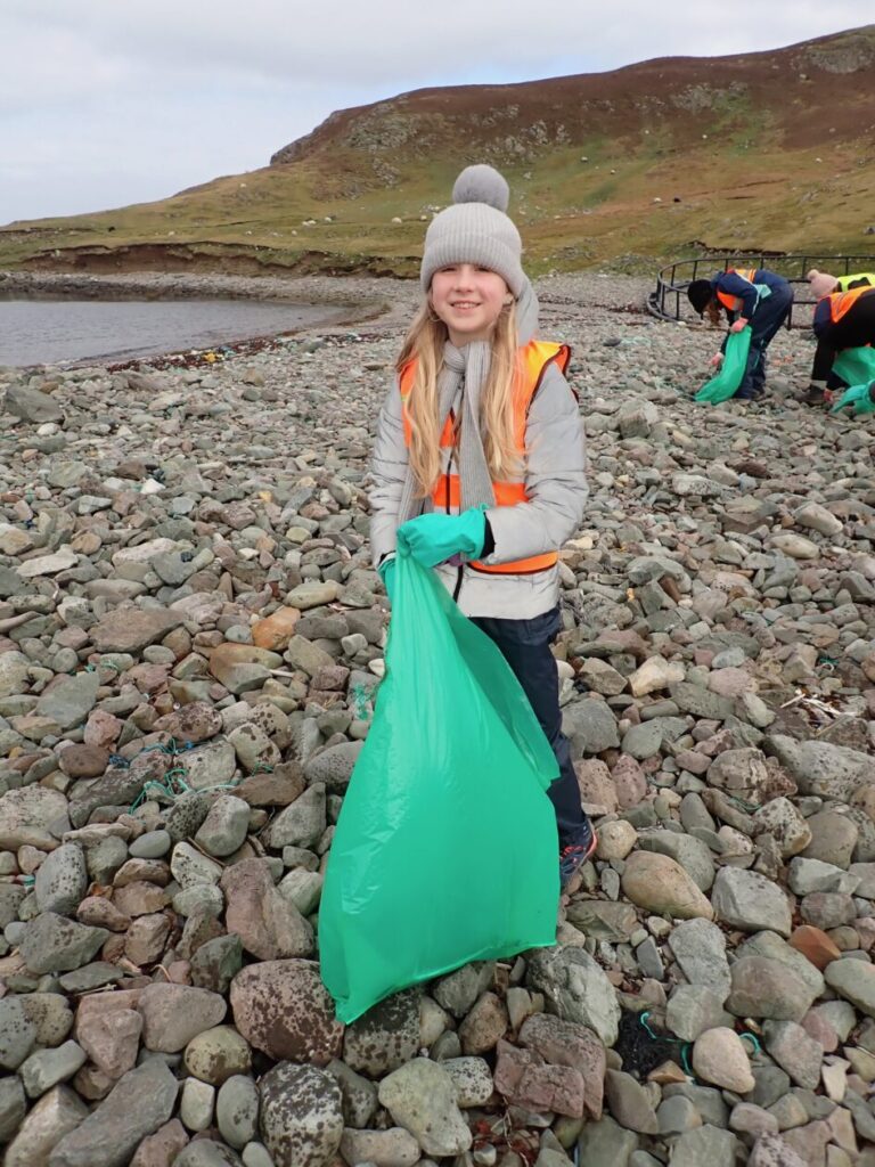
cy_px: 584
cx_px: 438
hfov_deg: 54.9
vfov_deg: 69.4
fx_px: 843
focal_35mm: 25
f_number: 2.8
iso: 100
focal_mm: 4.5
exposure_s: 1/800
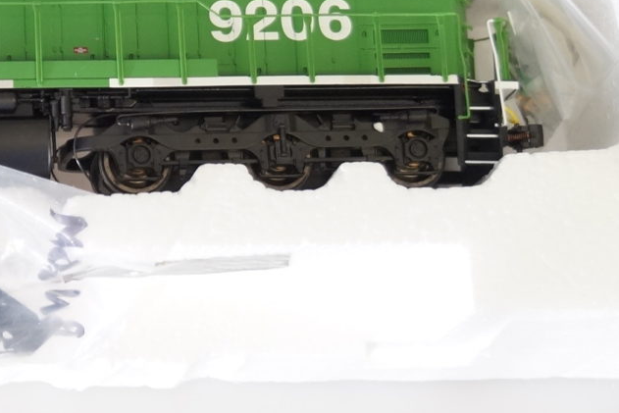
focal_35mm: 146
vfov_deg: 9.2
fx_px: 2511
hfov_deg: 13.4
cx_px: -257
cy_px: -185
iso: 500
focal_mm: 30
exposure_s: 1/160
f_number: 4.5
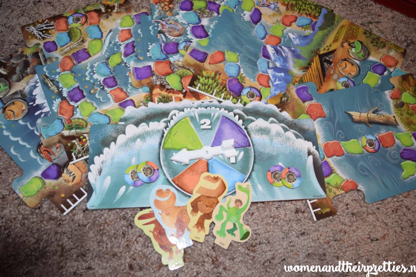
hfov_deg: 54.4
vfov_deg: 37.8
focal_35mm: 35
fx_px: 404
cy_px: 131
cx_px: 208
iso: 400
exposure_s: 1/60
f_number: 3.8
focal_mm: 22
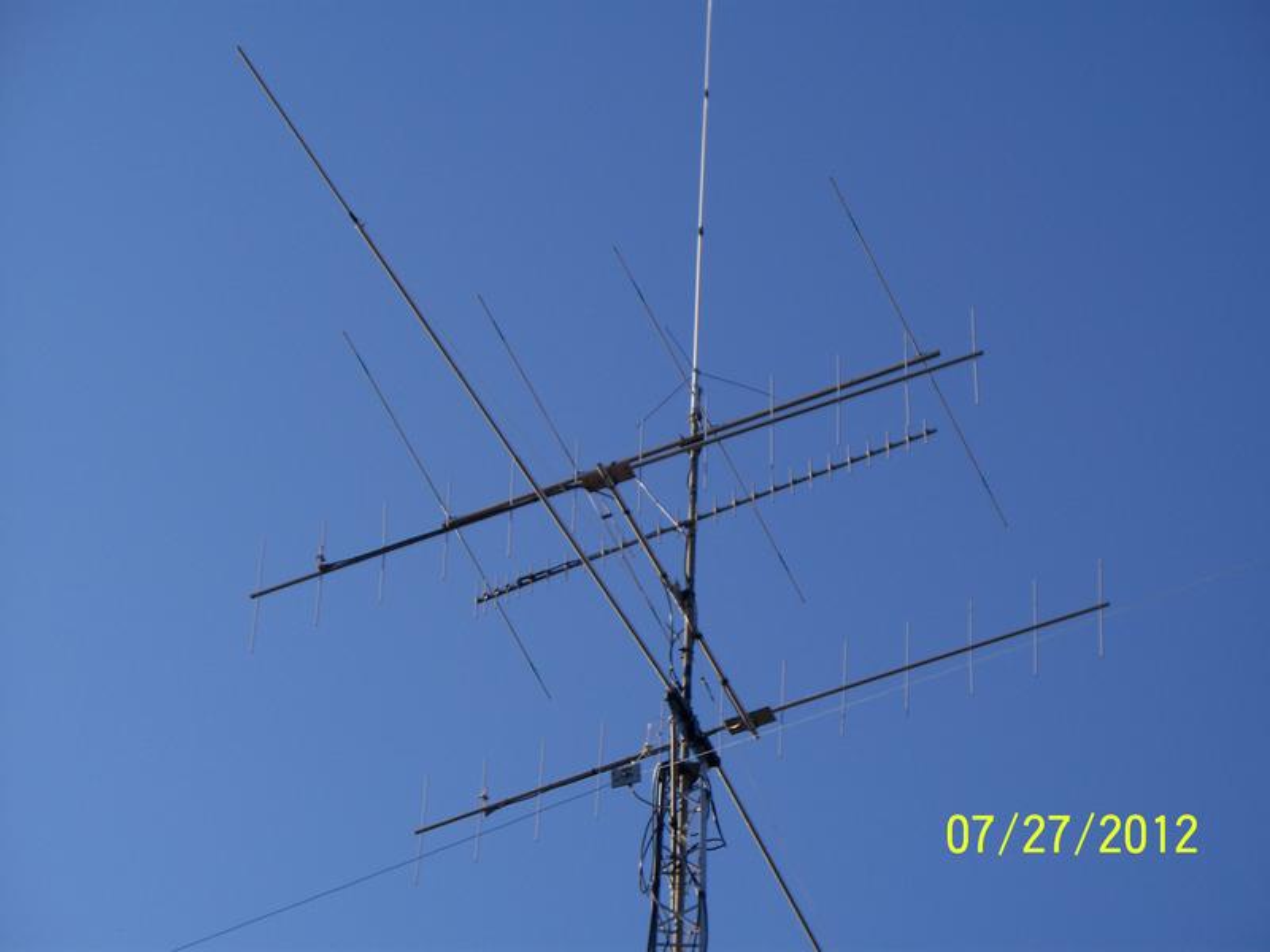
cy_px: 476
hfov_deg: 18.7
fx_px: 3852
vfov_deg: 14.1
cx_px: 635
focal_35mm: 105
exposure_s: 1/500
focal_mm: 22.05
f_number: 3.8
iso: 64
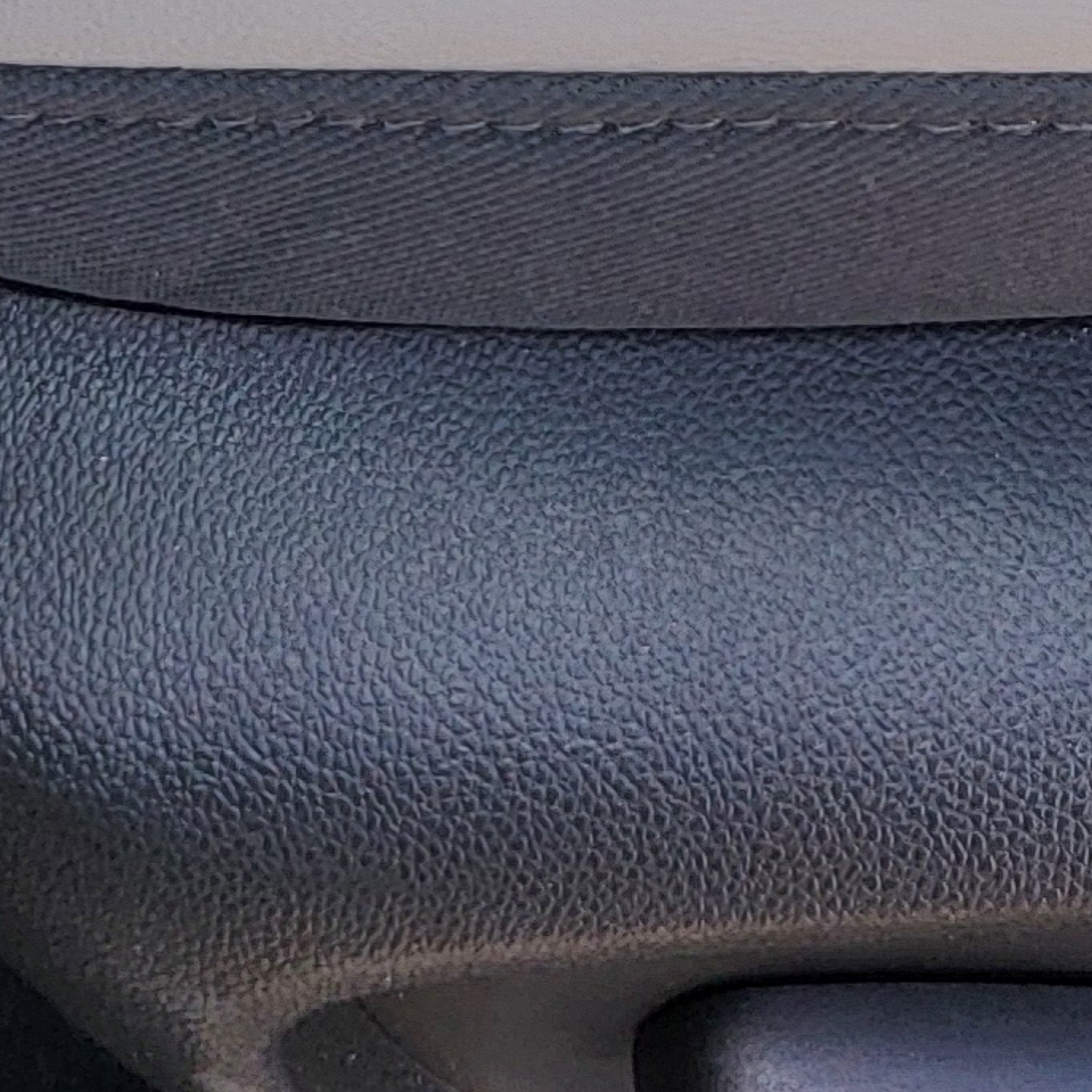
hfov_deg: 12.2
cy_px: -1060
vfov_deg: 11.7
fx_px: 4783
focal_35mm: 134
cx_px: 1837
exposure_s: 1/300
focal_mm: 5.4
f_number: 1.8
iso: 40
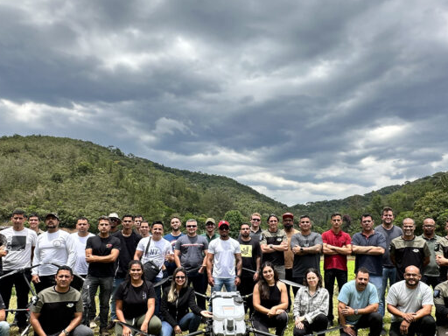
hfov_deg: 63.4
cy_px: 215
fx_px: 362
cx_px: 225
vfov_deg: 49.1
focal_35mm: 28
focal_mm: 2.2
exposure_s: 1/739
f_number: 2.2
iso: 40
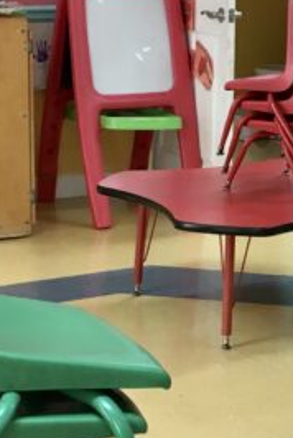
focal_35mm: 116
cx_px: 280
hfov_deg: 11.7
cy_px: 273
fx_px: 1412
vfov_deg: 17.6
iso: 50
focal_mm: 4.15
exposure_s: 1/30
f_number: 2.2
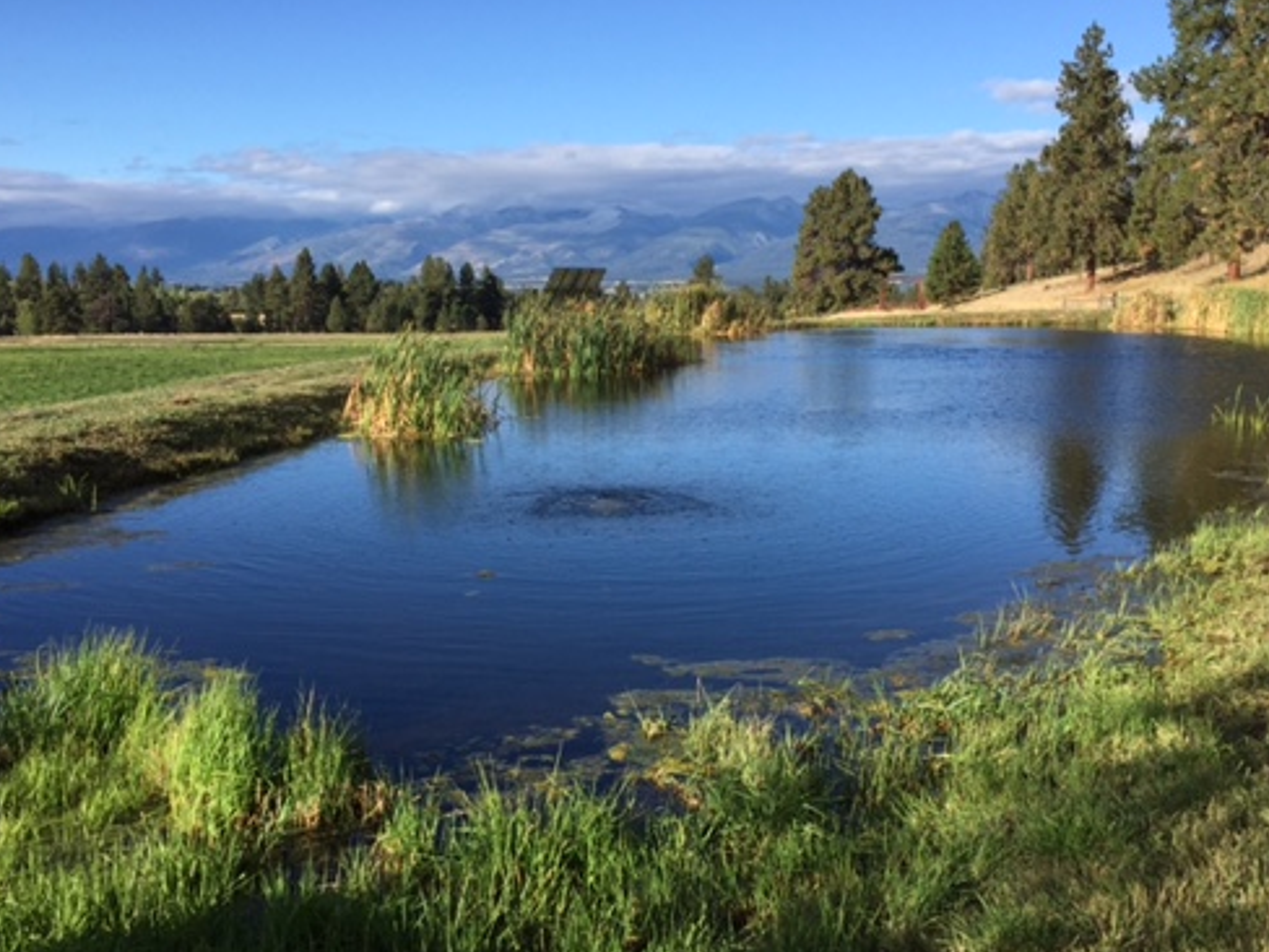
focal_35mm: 38
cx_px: 632
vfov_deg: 37.7
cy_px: 499
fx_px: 1393
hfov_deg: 49.0
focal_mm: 4.15
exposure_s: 1/1464
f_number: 2.2
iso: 32
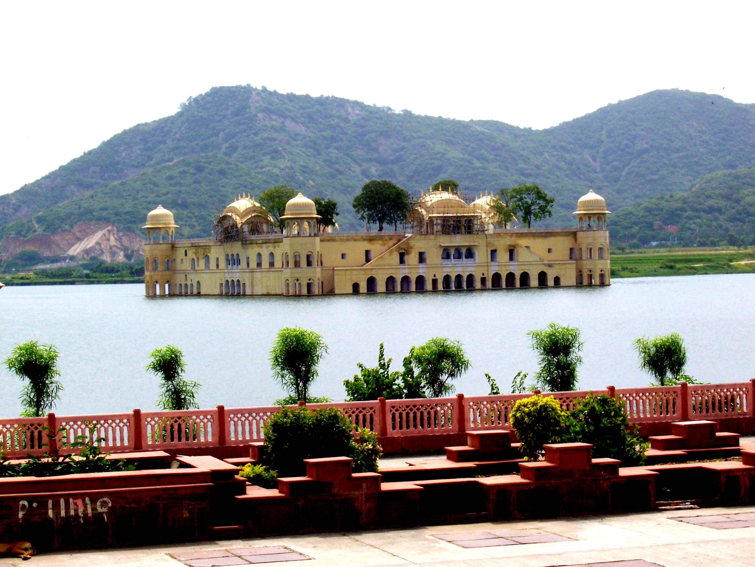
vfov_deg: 14.5
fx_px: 2226
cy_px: 284
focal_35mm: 102
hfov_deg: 19.2
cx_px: 378
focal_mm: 16.8
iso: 80
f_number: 8.7
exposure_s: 1/320
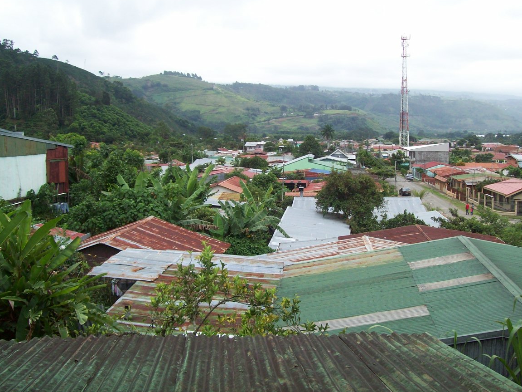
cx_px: 280
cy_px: 176
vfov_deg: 35.9
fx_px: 603
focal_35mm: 40
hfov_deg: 46.8
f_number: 2.7
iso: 80
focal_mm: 6
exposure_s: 1/258
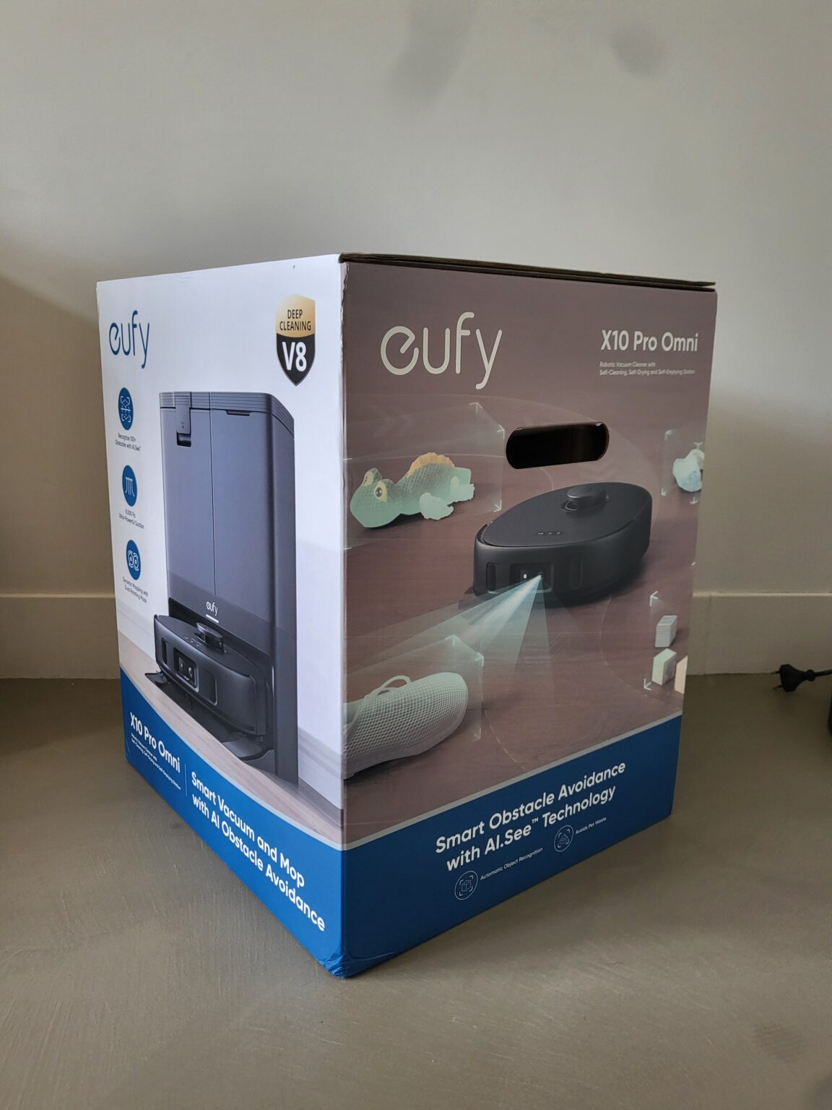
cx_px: 416
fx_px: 833
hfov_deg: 53.1
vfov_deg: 67.3
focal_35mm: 26
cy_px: 555
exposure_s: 1/100
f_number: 1.8
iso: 200
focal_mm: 4.25
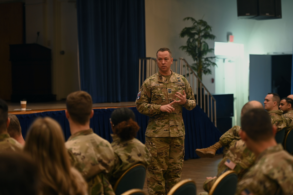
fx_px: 814
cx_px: 146
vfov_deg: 13.7
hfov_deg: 20.4
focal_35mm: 100
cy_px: 98
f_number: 2.8
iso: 640
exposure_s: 1/100
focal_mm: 100
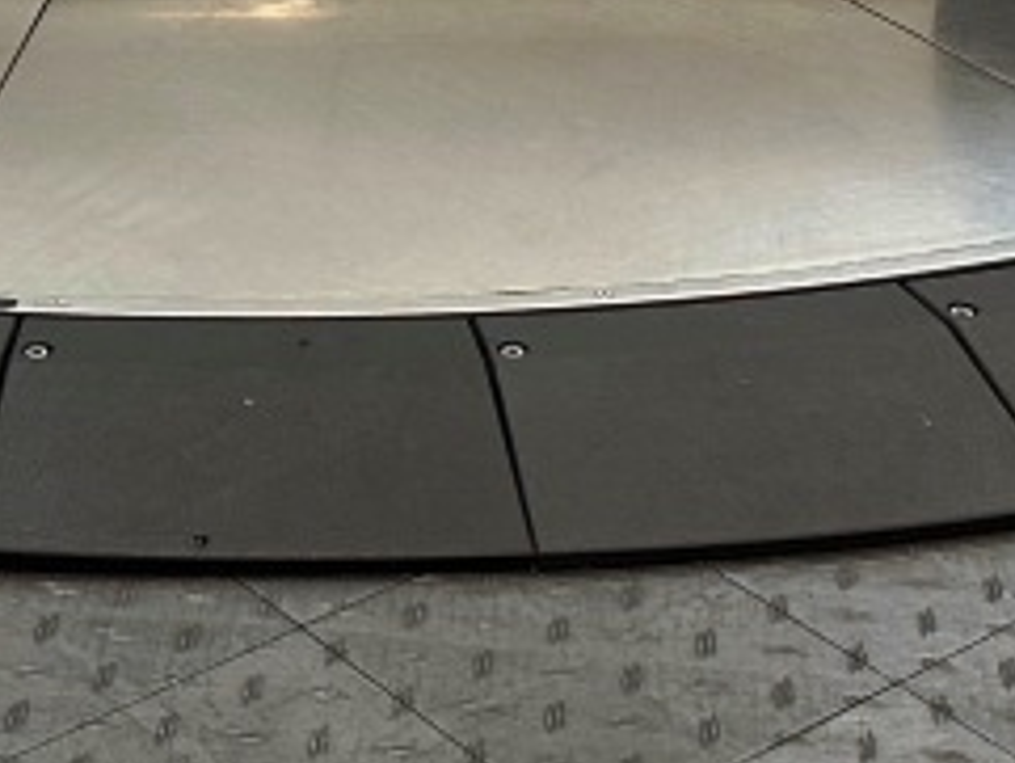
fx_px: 2992
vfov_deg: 13.9
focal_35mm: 102
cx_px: 181
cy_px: -249
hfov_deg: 19.0
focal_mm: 6.86
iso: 200
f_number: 1.78
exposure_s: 1/60
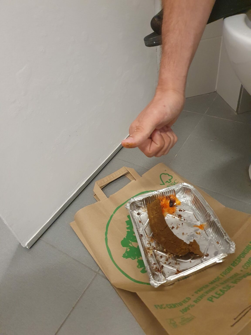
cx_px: 126
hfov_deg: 53.1
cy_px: 168
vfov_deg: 67.3
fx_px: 251
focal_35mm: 26
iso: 640
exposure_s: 1/50
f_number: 1.5
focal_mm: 4.32
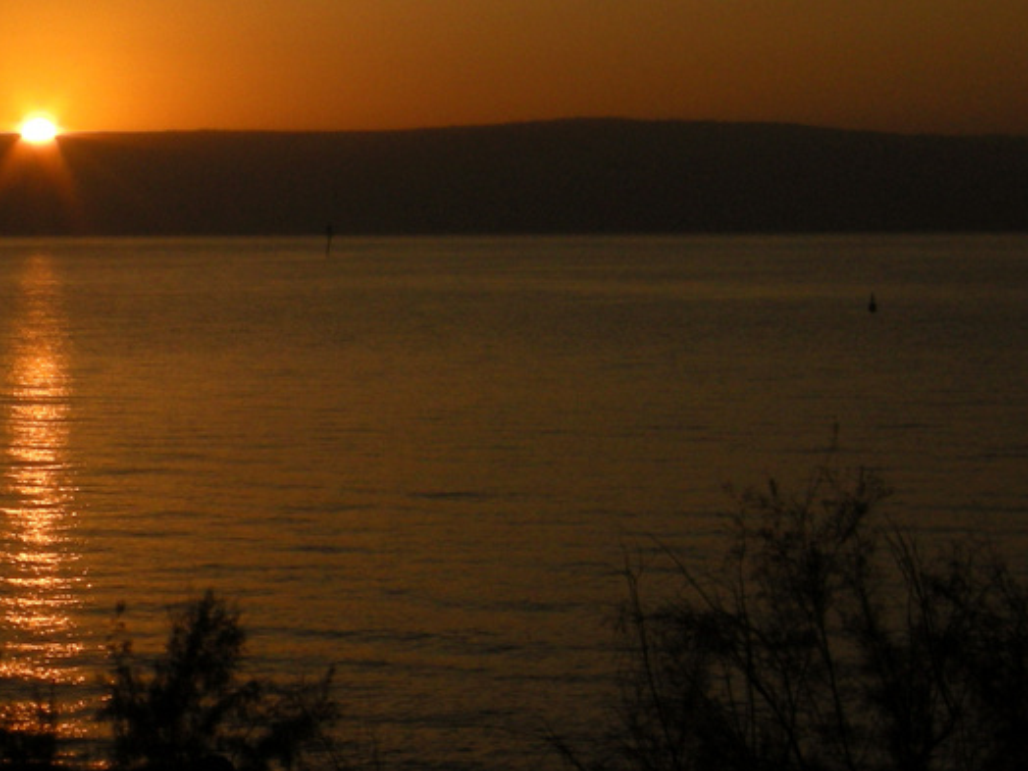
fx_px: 2940
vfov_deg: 14.9
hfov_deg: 19.2
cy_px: 180
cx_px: -24
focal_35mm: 99
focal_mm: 7.5
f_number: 6.8
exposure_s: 1/423
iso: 64
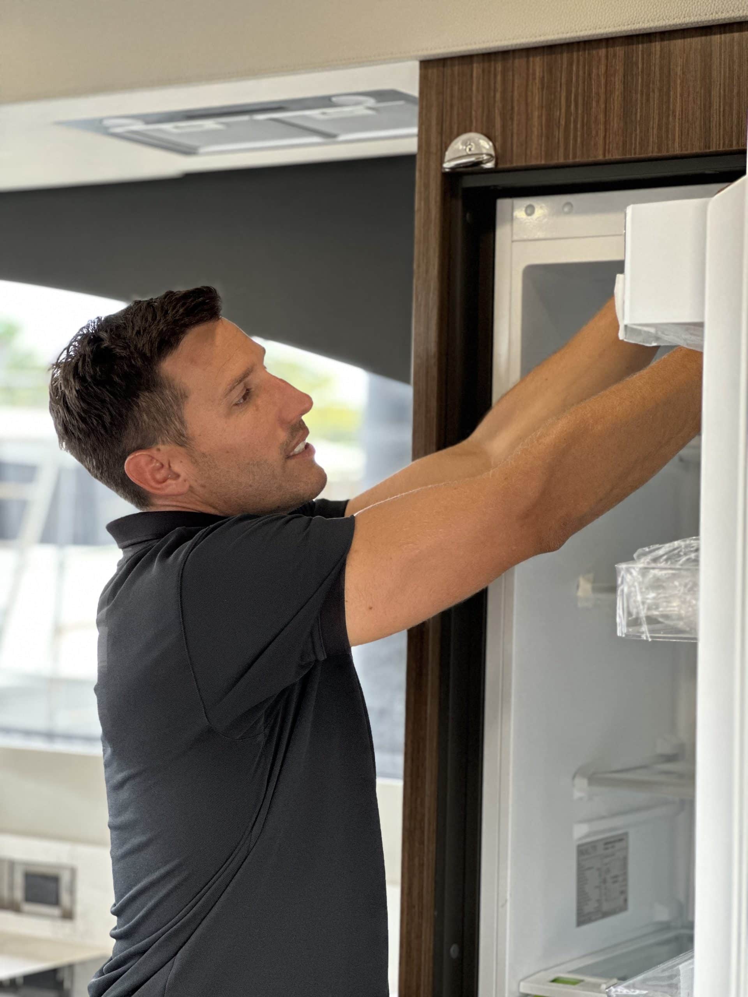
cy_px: 498
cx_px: 374
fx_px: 2218
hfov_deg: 19.1
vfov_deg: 25.3
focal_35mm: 77
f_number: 2.8
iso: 160
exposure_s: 1/121
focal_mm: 9
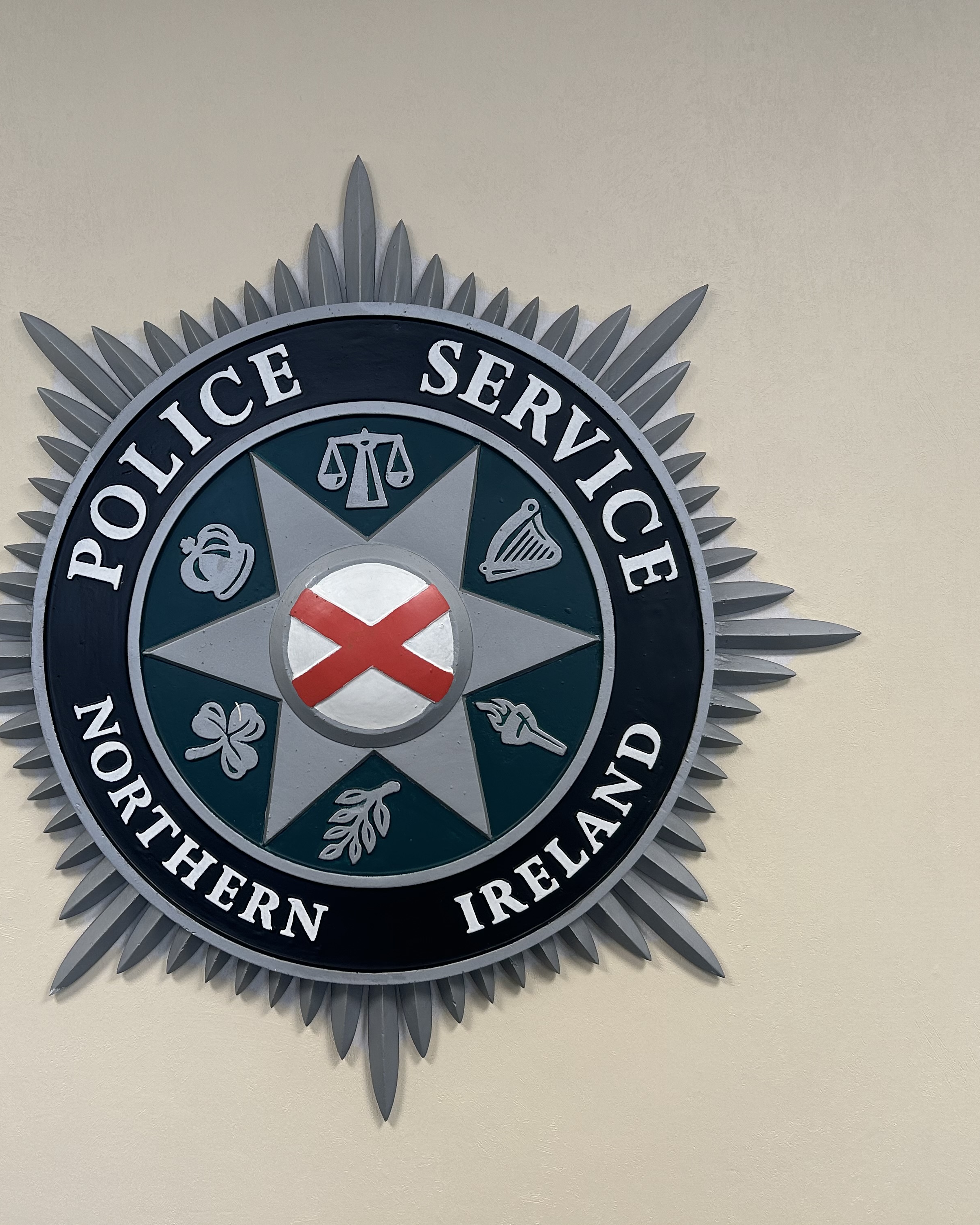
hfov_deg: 42.9
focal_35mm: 34
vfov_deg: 52.8
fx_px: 1233
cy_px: 614
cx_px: 354
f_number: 1.5
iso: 80
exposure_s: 1/100
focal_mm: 5.7
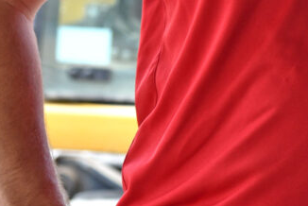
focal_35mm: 353
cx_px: 632
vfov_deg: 3.9
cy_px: -136
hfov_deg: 5.7
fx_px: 3023
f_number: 5
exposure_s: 1/400
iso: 400
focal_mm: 75
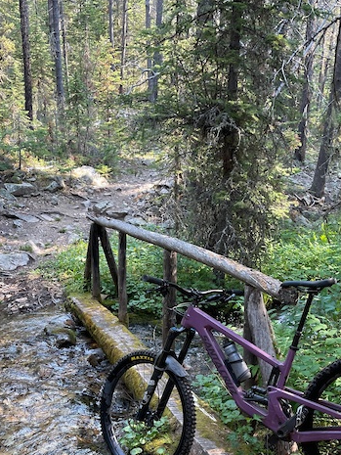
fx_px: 565
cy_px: 345
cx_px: 196
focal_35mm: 43
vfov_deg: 42.4
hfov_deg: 33.5
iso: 64
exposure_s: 1/121
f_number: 1.6
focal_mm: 5.1
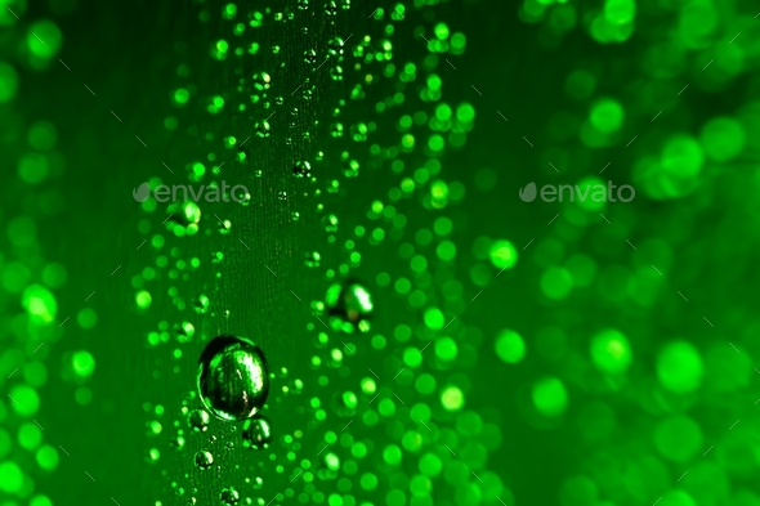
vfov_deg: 15.2
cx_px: 380
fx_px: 1899
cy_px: 253
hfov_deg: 22.6
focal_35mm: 90
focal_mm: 60
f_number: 3.5
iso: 200
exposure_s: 1/100
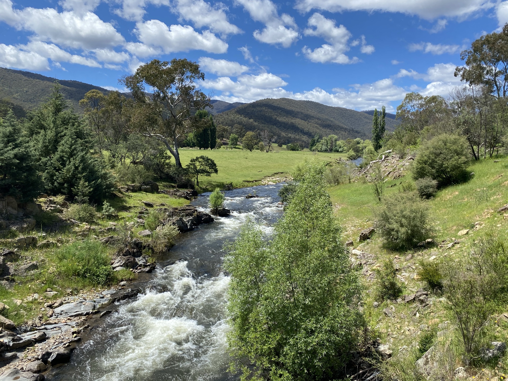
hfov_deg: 67.3
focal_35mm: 26
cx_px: 254
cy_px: 190
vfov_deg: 53.1
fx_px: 382
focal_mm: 4.25
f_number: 1.8
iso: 32
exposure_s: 1/2571
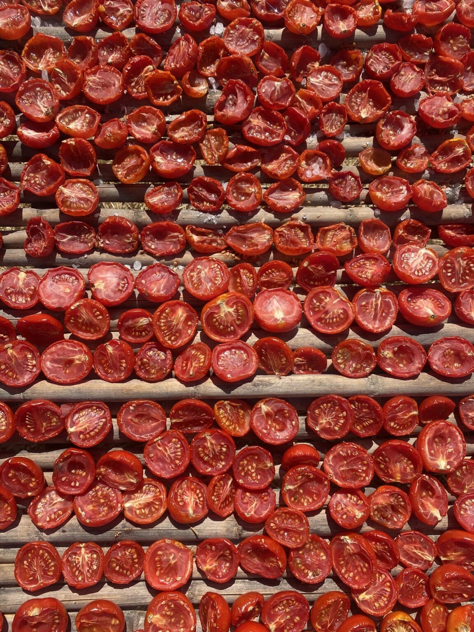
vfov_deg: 67.3
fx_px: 475
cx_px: 237
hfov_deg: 53.1
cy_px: 316
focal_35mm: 26
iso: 32
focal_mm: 4.25
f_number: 1.8
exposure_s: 1/2315
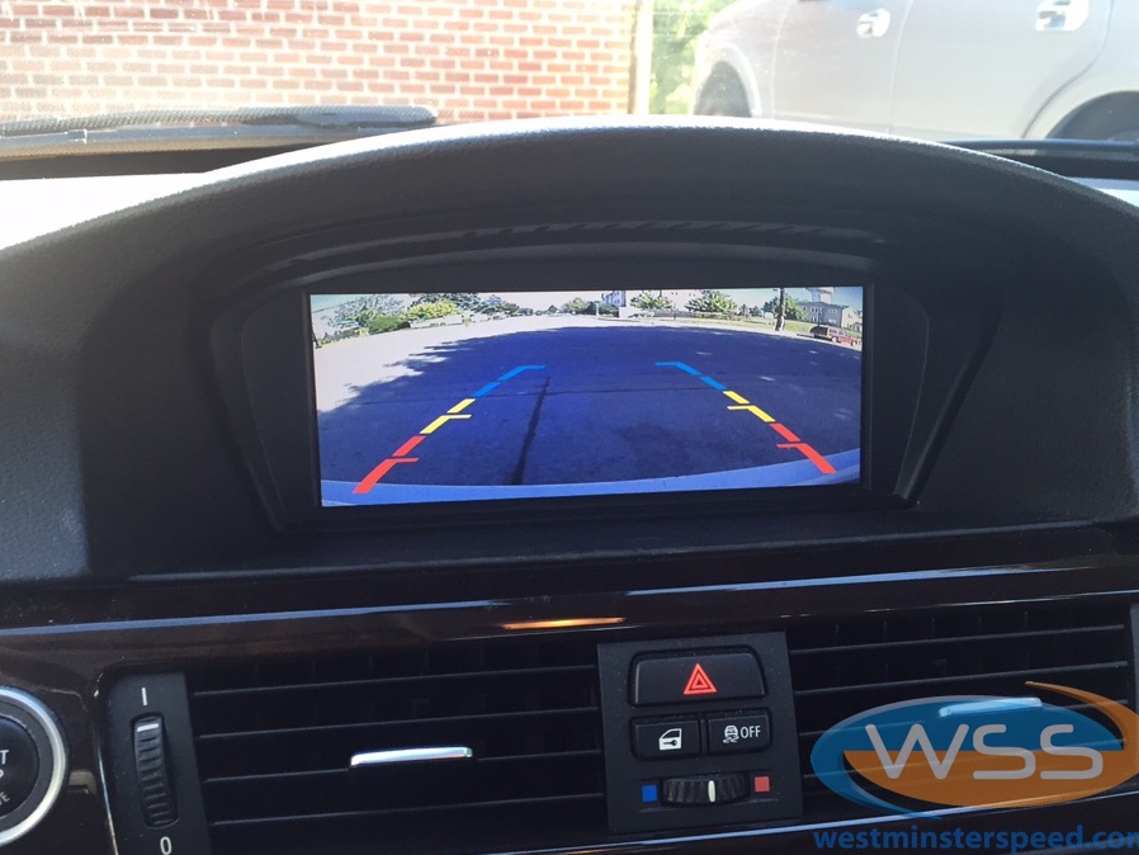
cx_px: 592
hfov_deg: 58.3
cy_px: 443
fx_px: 1020
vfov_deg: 45.5
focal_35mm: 31
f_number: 2.2
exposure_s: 1/30
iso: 32
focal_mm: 4.15
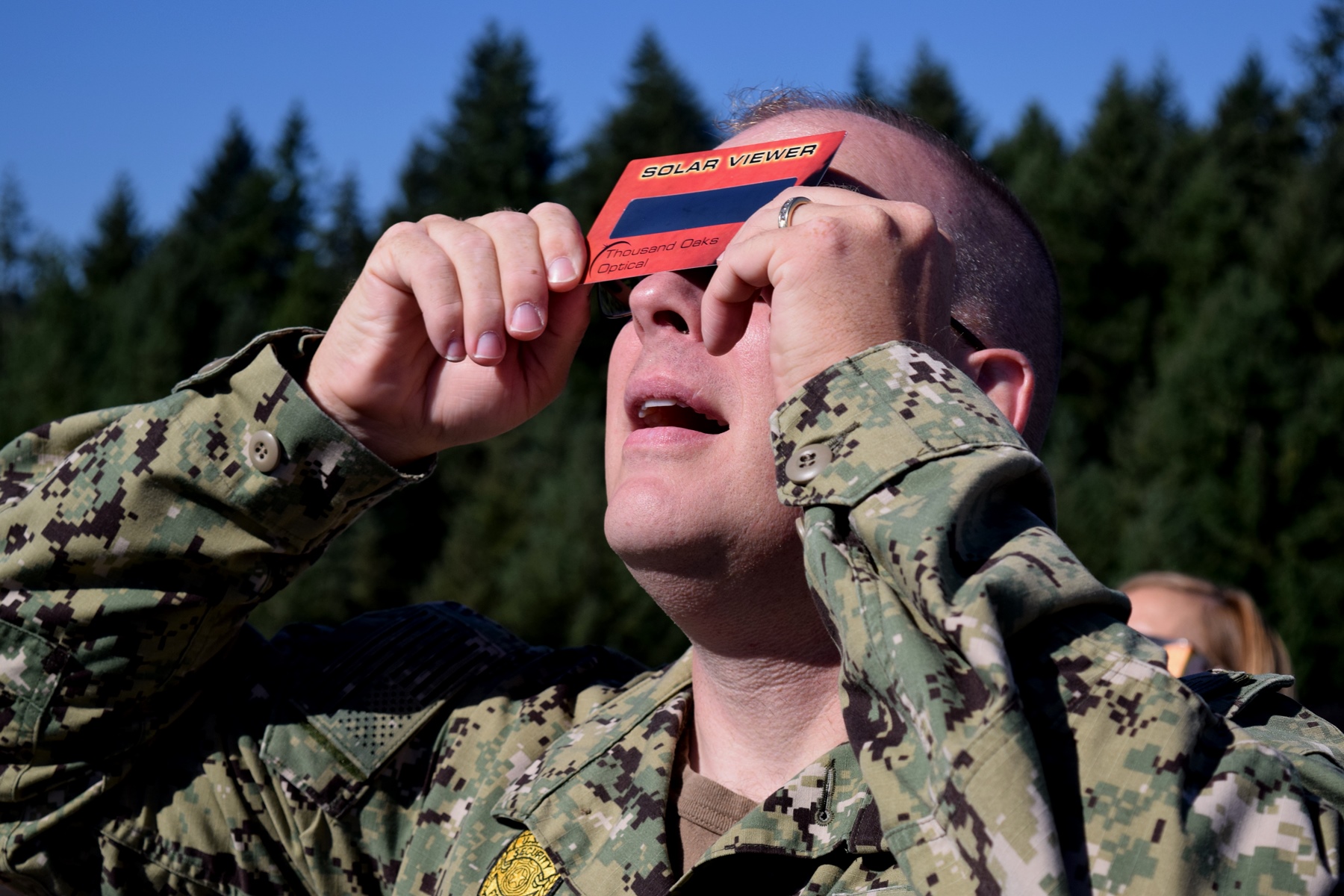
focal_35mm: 82
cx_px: 672
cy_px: 448
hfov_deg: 24.6
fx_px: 3080
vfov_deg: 16.6
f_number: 7.1
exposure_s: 1/200
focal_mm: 55
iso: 400
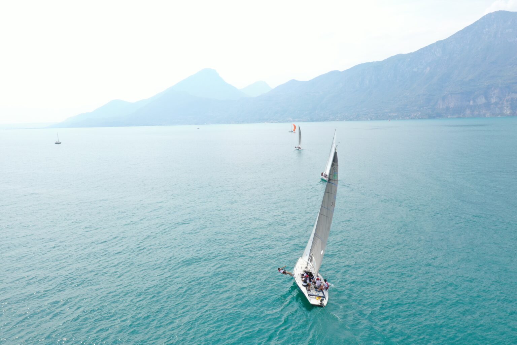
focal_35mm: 28
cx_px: 258
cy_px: 172
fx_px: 402
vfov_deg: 46.4
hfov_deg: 65.5
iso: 100
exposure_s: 1/100
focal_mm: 10.26
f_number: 11
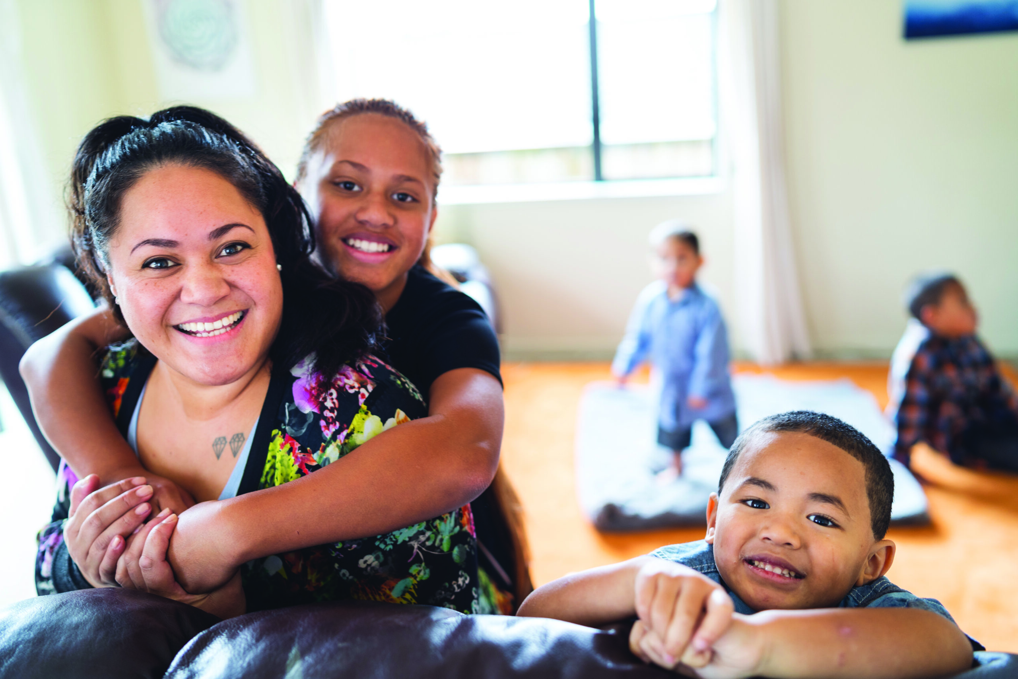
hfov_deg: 54.4
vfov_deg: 37.9
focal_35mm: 35
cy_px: 340
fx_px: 990
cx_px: 509
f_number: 2
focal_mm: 35
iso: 400
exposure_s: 1/40
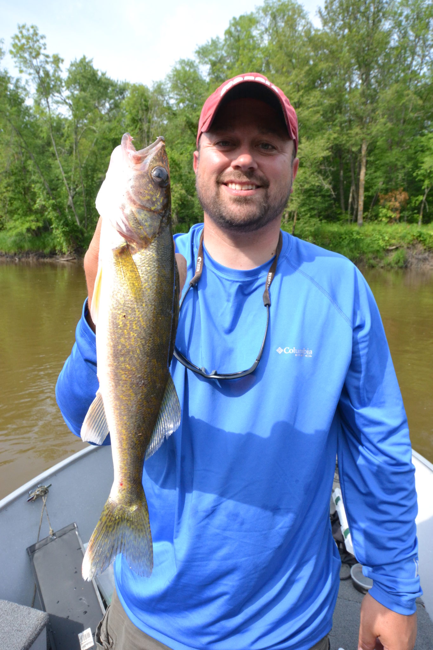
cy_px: 325
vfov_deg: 73.7
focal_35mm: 24
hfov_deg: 53.1
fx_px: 433
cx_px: 216
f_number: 13
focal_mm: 16
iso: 1600
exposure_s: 1/640
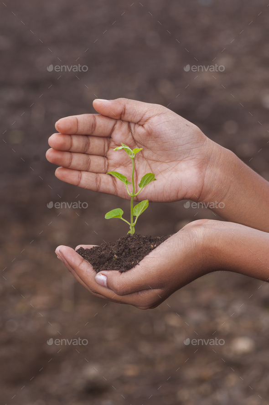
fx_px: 1517
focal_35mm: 135
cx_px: 134
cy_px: 202
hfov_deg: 10.1
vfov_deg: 15.2
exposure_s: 1/125
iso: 200
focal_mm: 90
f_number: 8
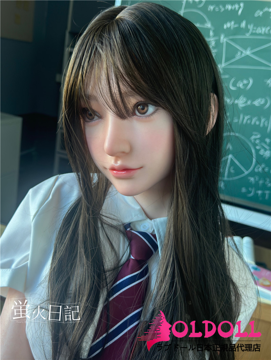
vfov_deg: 52.6
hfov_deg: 40.7
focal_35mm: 35
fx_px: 365
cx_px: 136
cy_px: 180
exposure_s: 1/73
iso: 125
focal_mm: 6.86
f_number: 1.78
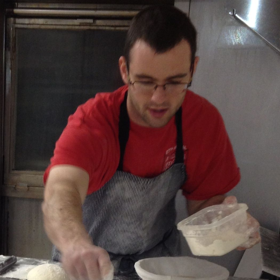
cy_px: 298
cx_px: 15
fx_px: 879
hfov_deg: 17.8
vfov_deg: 17.6
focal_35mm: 96
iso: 80
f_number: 2.4
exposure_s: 1/20
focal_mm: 4.28
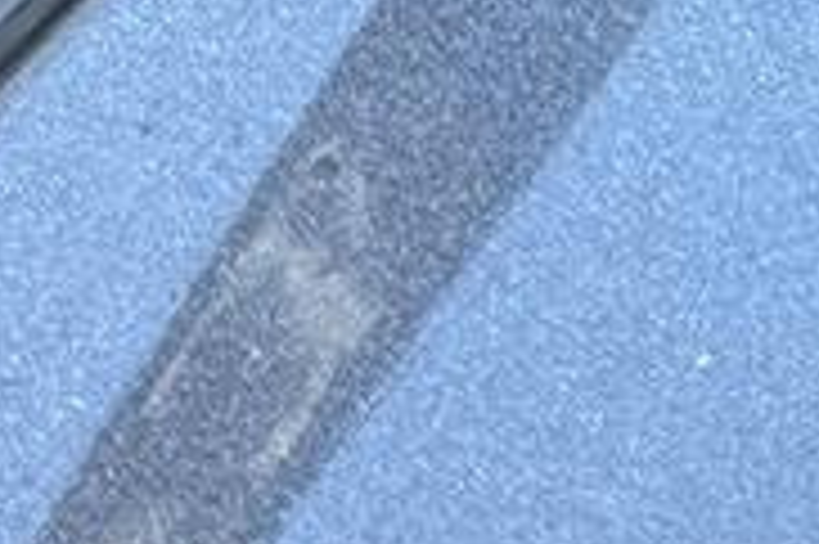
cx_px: 1832
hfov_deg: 9.5
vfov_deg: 6.4
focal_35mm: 198
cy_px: -1066
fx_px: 4500
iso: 100
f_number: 1.78
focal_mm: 6.86
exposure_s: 1/121
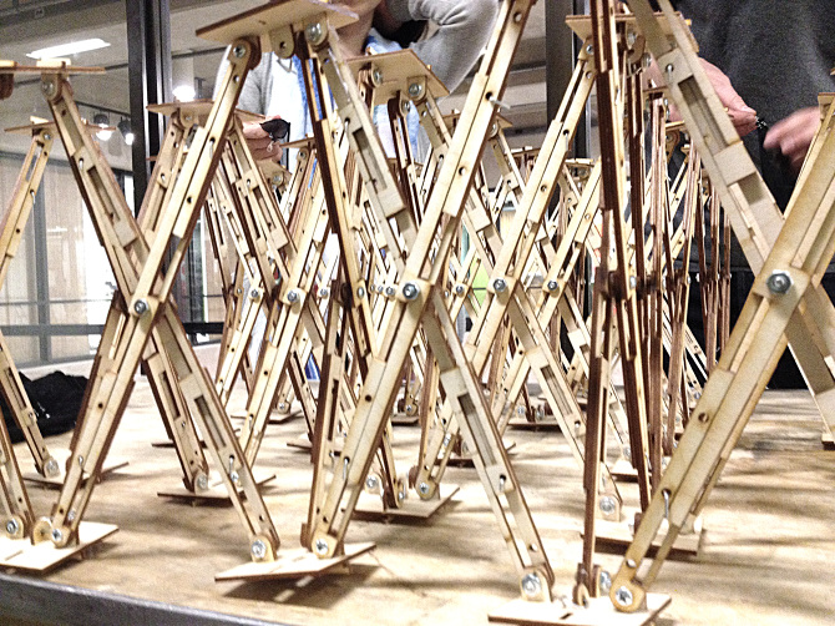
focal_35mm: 35
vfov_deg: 40.7
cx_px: 418
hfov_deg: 52.6
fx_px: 844
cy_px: 313
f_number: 2.4
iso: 400
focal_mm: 4.28
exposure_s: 1/20
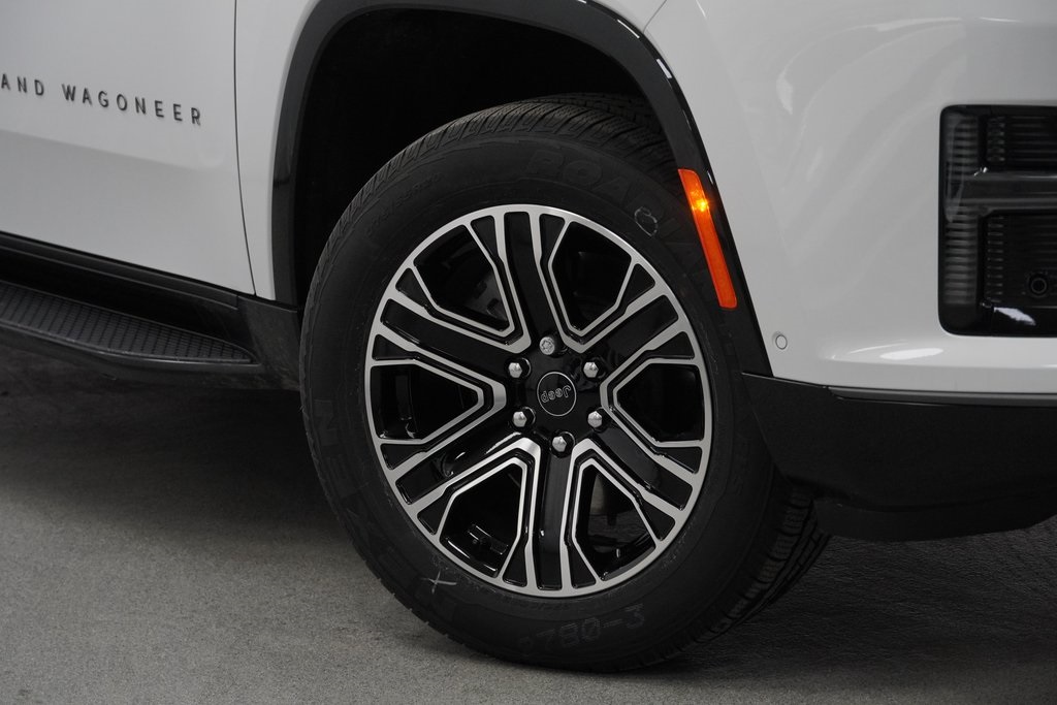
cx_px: 528
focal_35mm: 112
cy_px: 352
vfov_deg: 12.2
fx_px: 3303
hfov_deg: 18.2
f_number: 6.3
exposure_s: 1/160
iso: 1600
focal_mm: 75
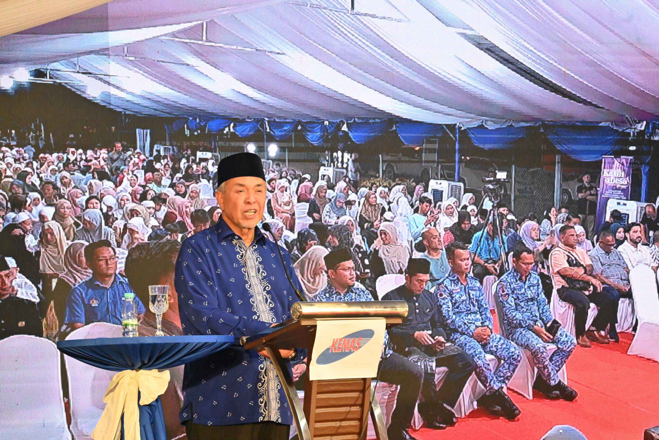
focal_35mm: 120
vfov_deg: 11.4
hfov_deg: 17.1
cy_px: 220
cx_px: 330
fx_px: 2197
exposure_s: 1/125
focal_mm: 120
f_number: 8
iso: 6400
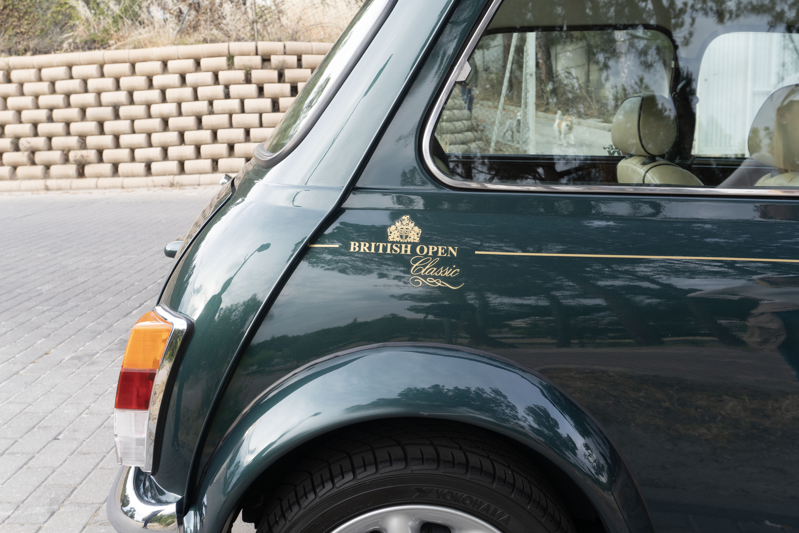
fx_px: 799
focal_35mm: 36
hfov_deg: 53.1
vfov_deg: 36.9
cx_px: 400
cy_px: 266
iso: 200
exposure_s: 1/50
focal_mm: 24
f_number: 8
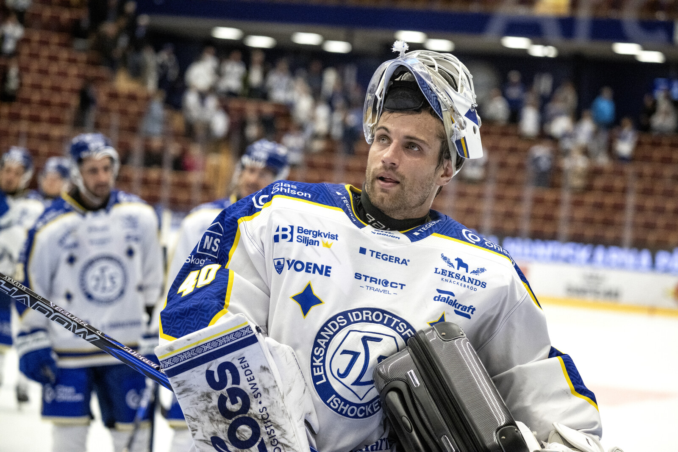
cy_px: 226
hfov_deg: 15.8
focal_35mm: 130
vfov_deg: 10.6
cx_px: 339
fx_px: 2448
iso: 6400
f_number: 4.8
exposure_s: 1/800
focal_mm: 130
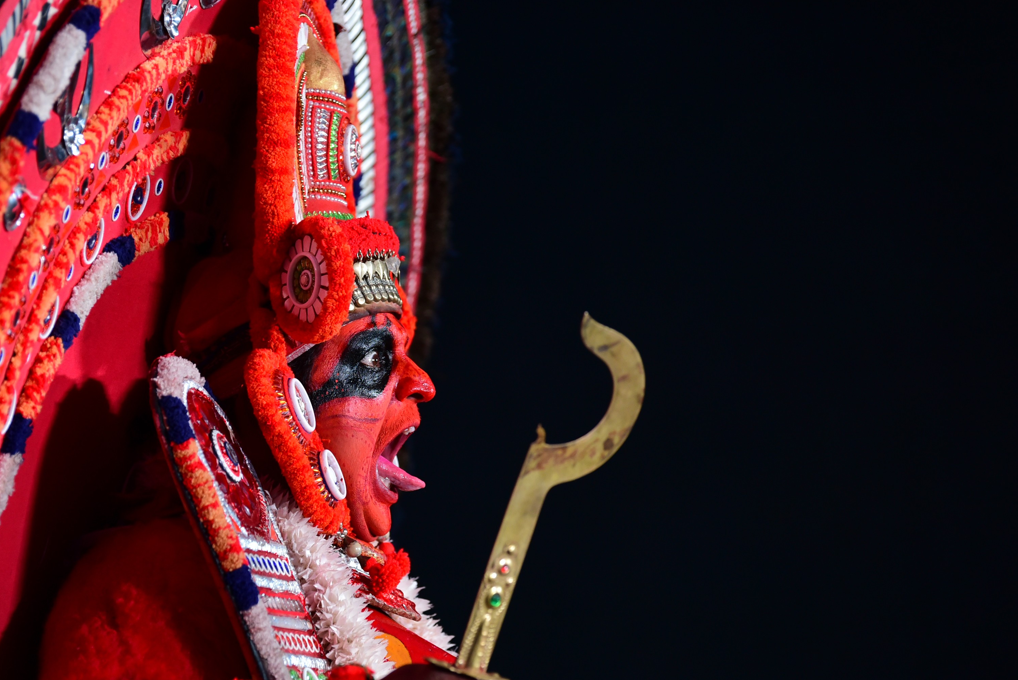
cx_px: 465
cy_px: 450
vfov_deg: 7.6
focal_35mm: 180
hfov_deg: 11.4
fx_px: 5092
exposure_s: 1/640
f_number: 2.8
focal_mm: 135
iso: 1250
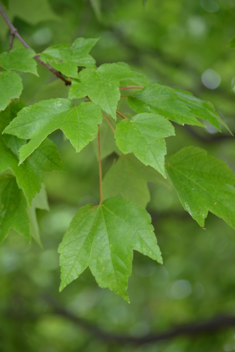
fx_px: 1498
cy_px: 176
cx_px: 118
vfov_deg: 13.4
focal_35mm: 153
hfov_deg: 9.0
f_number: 5.6
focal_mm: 102
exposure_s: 1/125
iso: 320
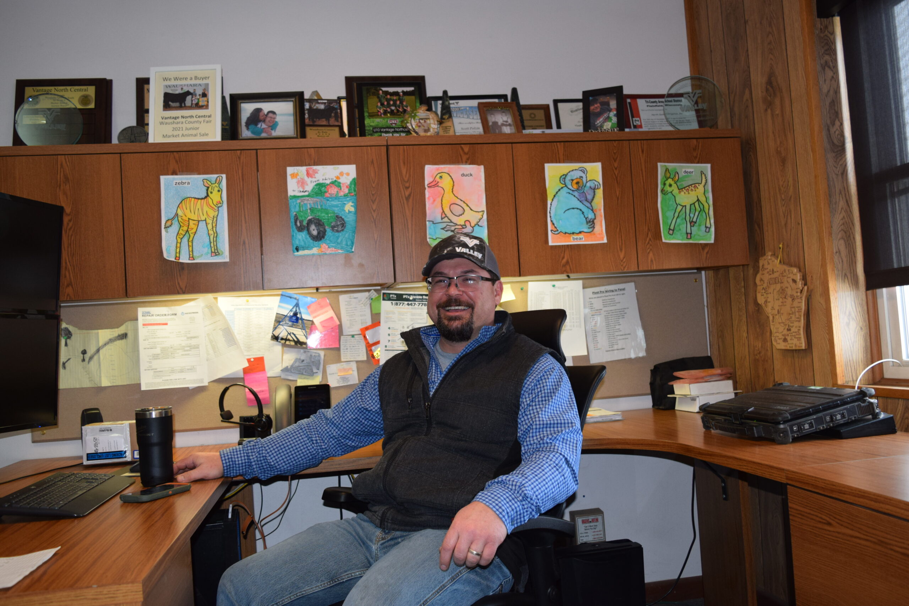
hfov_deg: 57.2
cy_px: 303
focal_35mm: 33
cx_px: 454
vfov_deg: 40.0
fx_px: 833
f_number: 5
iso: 800
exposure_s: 1/100
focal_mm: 22
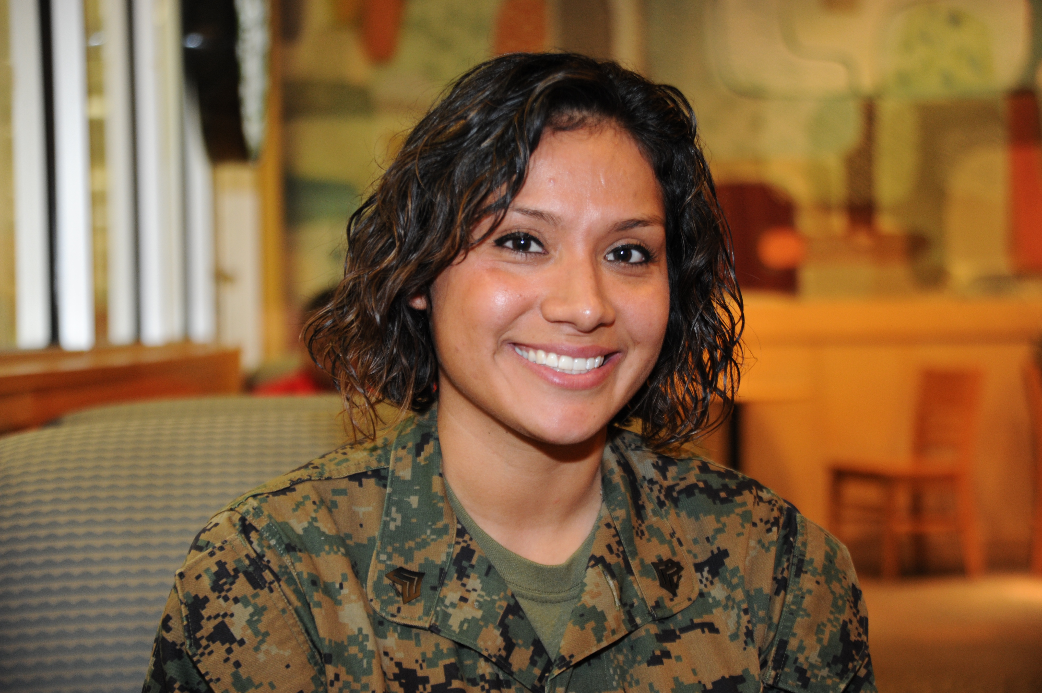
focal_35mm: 62
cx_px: 521
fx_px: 1793
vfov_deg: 21.9
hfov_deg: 32.4
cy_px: 346
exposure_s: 1/60
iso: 1600
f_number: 4
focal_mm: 62
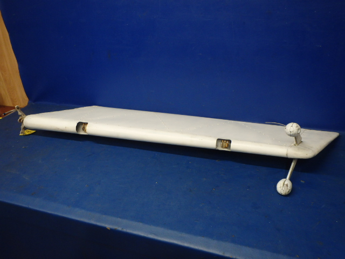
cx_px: 172
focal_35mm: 28
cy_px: 130
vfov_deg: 49.7
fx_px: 279
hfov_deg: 63.4
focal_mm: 5
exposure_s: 1/30
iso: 250
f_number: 3.9
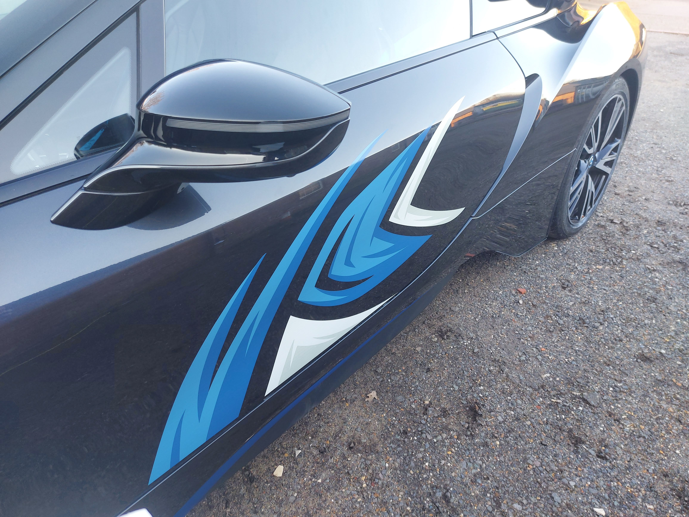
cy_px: 258
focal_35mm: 24
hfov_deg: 71.6
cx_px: 344
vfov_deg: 56.8
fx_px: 478
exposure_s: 1/50
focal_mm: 5.23
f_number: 1.8
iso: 50
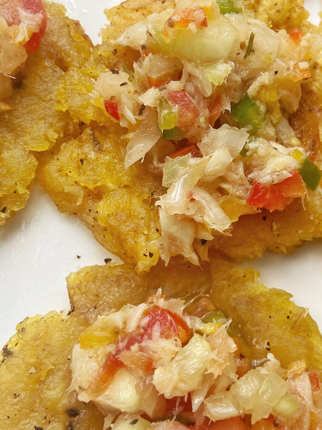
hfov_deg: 31.1
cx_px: 232
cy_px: 200
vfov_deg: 41.2
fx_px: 571
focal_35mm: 46
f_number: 1.8
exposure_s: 1/130
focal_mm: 4.25
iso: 32
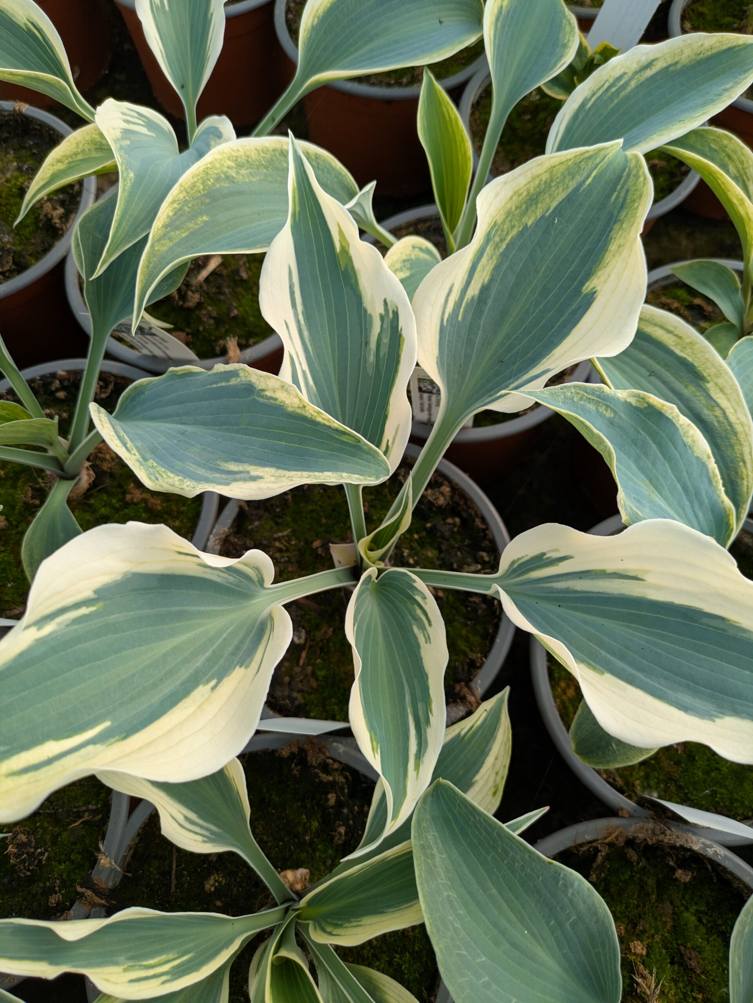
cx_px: 376
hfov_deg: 54.9
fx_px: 725
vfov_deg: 69.4
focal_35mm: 25
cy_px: 502
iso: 54
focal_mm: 5.43
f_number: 1.89
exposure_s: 1/836
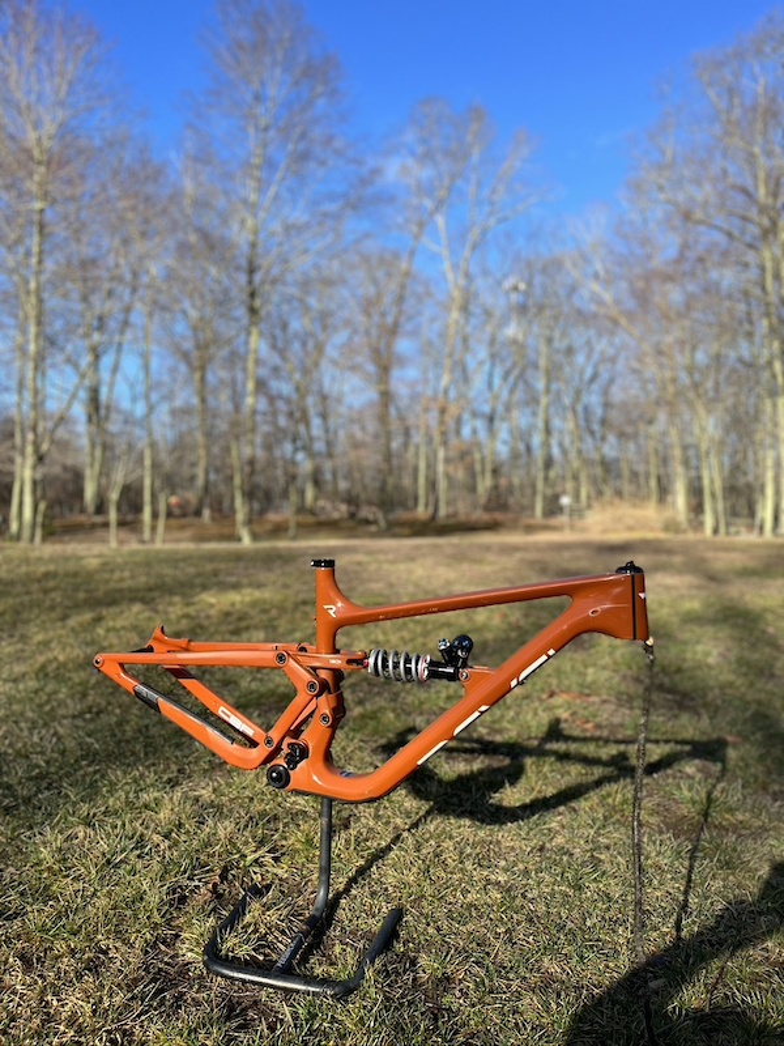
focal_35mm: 26
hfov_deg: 53.1
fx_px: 785
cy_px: 523
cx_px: 392
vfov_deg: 67.3
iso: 50
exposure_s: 1/1458
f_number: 1.6
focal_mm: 5.1
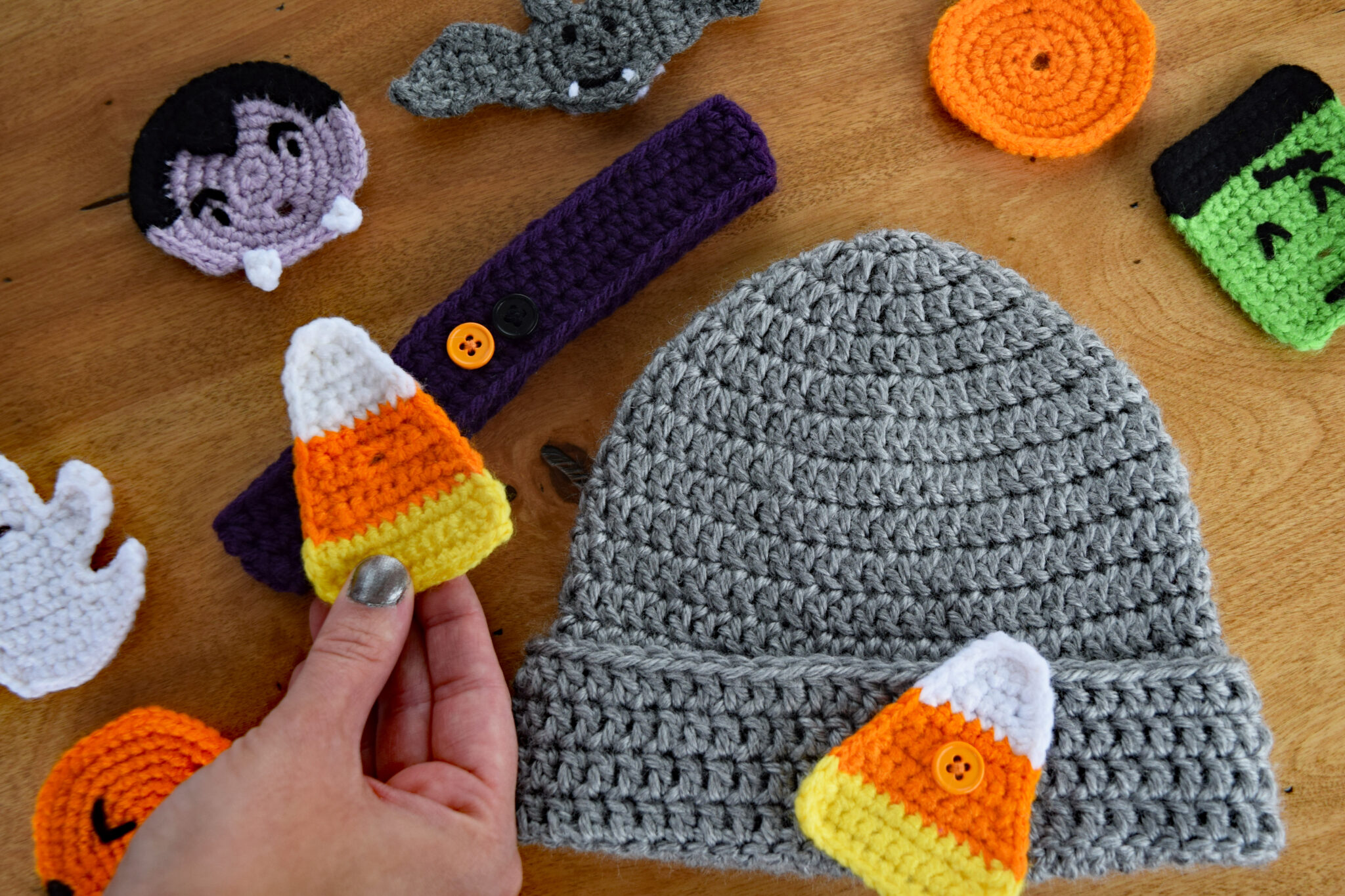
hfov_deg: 51.3
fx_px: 1401
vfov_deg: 35.5
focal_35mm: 38
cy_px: 448
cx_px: 672
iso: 400
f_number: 5.6
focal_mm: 25
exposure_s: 1/125
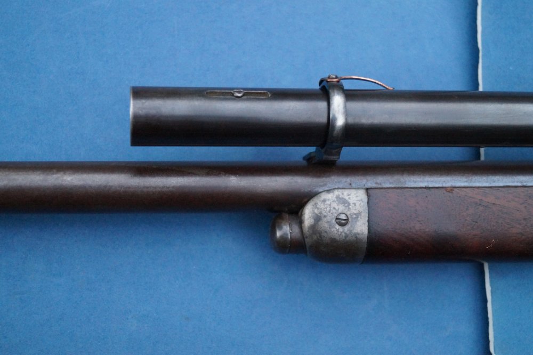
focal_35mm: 60
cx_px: 266
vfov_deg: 22.6
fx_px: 888
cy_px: 178
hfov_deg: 33.4
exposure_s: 1/50
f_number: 5
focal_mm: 40
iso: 3200
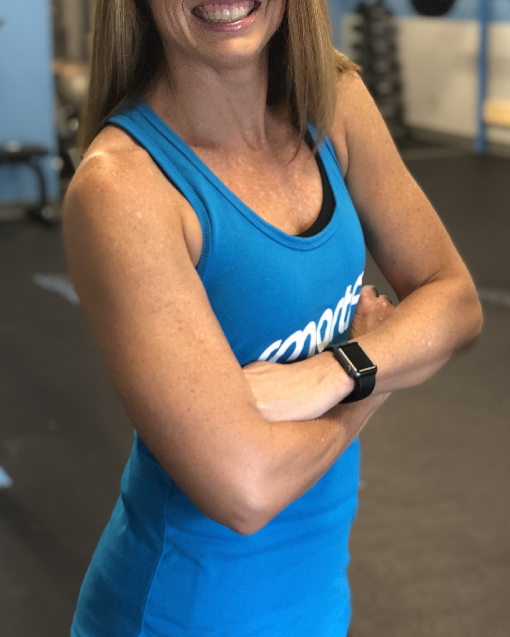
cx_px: 261
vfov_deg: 25.9
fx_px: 1377
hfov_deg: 21.0
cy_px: 213
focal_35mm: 73
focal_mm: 6
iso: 160
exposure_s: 1/24
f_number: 2.4
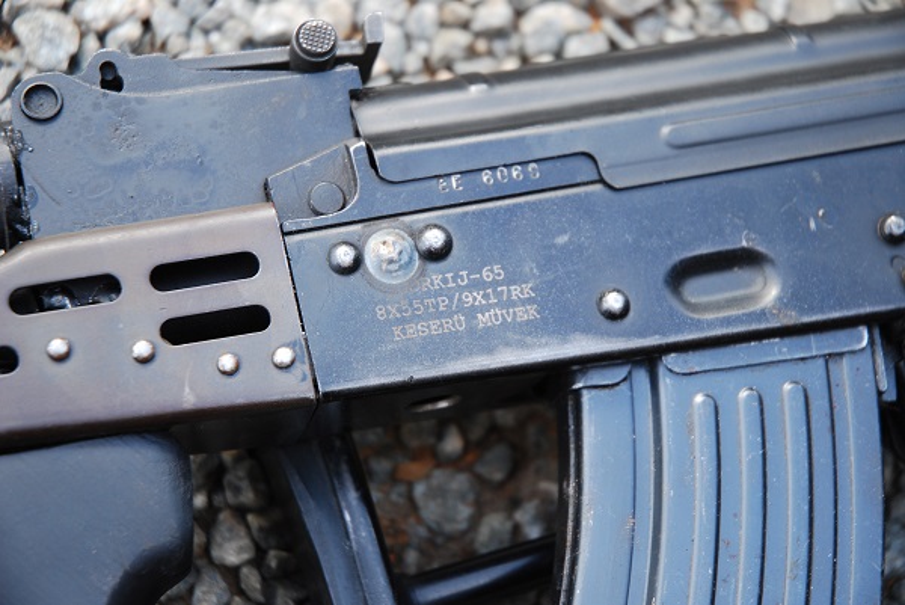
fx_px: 2641
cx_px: 452
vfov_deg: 13.1
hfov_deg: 19.4
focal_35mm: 105
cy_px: 302
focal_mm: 70
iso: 320
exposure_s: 1/125
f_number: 4.5
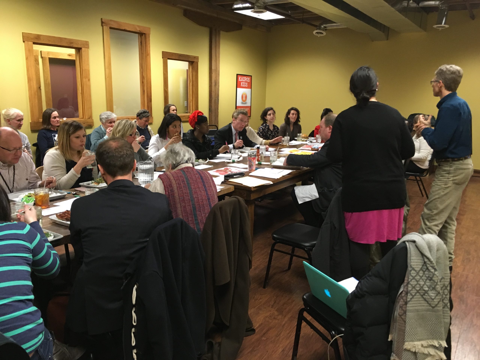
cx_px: 240
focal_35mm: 29
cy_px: 180
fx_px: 402
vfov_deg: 48.2
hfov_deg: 61.7
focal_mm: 4.15
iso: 160
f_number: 2.2
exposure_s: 1/30
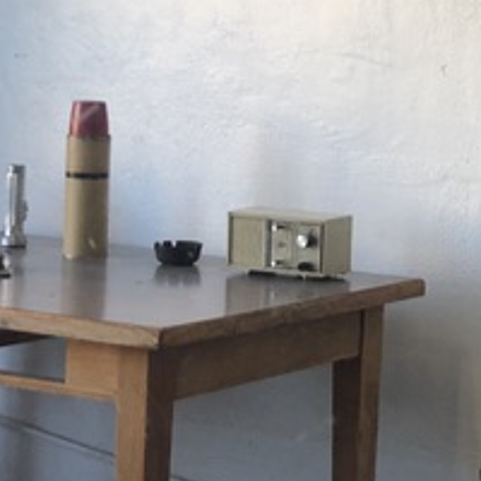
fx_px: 1997
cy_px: 106
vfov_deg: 13.7
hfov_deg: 12.9
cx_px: 765
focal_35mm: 127
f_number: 1.8
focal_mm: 4
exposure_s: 1/61
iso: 40
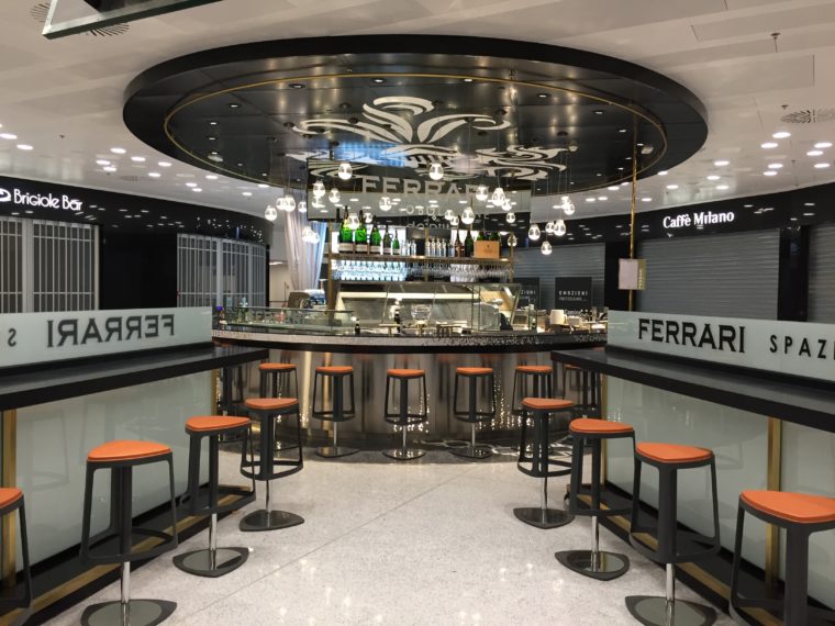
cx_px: 418
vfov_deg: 48.2
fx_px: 700
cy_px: 313
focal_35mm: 29
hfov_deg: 61.7
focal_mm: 4.15
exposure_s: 1/30
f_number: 2.2
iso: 50
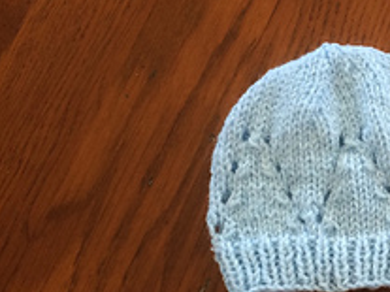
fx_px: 788
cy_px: 197
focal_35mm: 70
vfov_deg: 20.9
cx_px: 469
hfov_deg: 25.0
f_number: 2.2
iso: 50
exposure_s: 1/33
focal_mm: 4.15
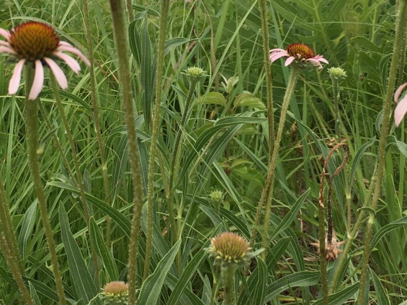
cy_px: 58
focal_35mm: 68
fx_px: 799
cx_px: 168
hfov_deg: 28.5
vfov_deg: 21.3
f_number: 2.2
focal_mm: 4.15
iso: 25
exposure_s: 1/1748
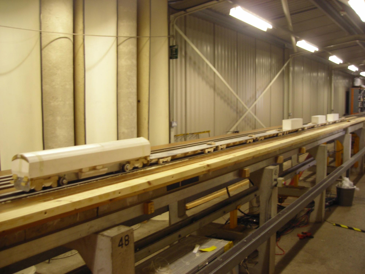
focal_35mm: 38
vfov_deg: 37.7
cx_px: 182
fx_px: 401
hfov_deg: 49.0
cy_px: 137
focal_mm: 6.3
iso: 50
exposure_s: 1/4
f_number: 3.2
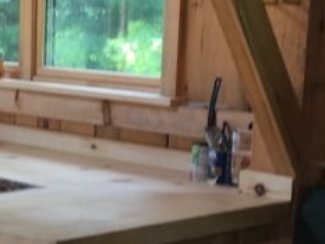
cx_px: 24
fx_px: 1146
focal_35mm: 122
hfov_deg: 15.9
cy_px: 185
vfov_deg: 12.1
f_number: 2.2
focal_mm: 4.15
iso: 25
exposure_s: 1/40
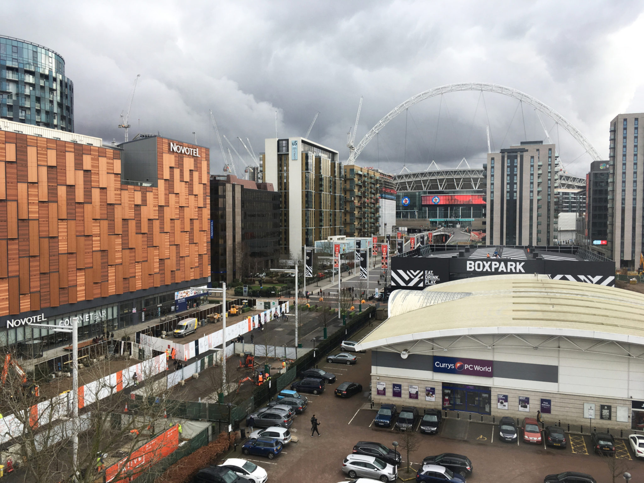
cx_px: 322
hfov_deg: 61.7
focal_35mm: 29
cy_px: 242
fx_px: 540
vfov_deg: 48.2
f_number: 2.2
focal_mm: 4.15
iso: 25
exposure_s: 1/413
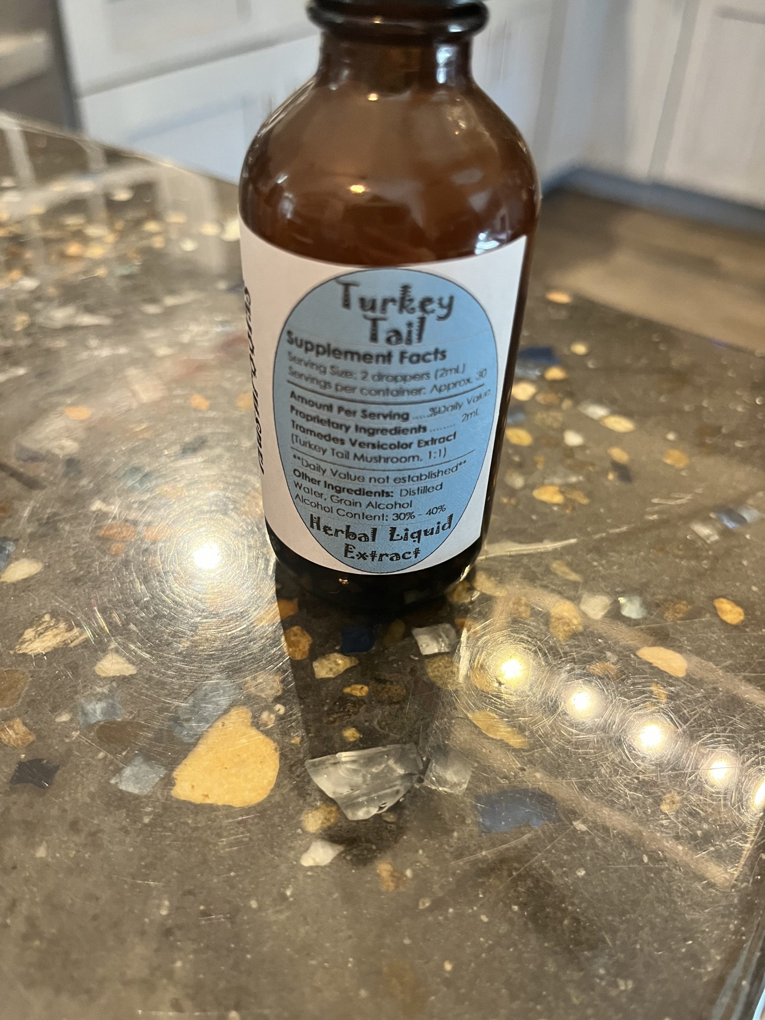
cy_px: 510
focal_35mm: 26
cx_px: 382
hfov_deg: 53.1
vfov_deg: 67.3
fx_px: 766
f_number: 1.6
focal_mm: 5.1
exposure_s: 1/40
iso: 400
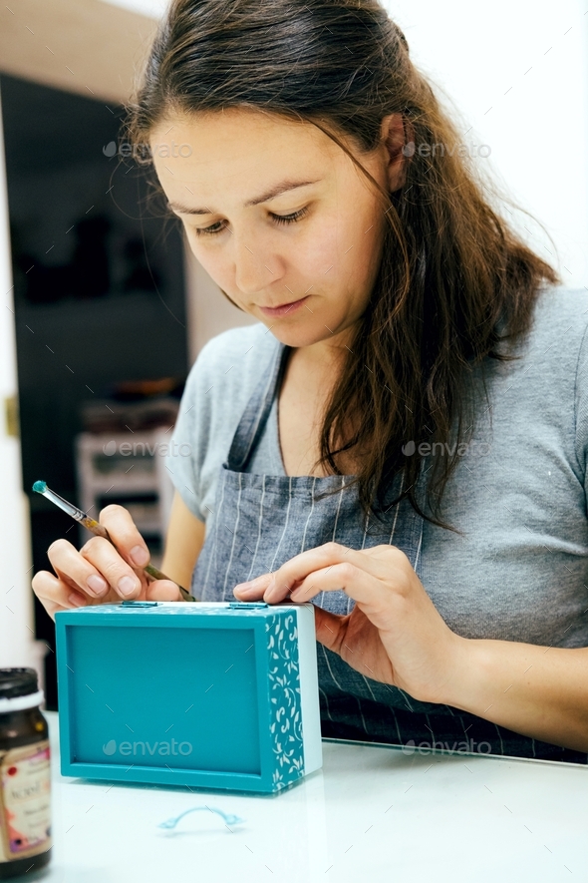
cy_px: 442
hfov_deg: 25.5
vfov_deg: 37.5
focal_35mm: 53
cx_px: 294
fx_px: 1298
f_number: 2.8
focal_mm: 35
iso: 800
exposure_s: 1/160
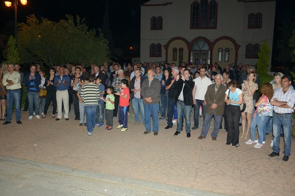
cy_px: 98
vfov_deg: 41.1
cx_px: 148
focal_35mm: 32
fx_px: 262
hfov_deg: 58.7
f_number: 5.6
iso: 400
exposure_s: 1/60
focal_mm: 32
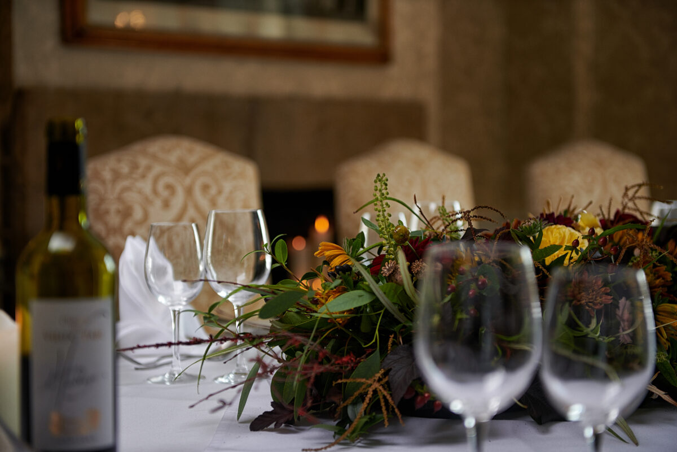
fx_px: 1316
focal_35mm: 70
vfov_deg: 19.5
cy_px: 226
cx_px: 338
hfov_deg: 28.8
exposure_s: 1/500
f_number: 2.8
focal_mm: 70
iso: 160
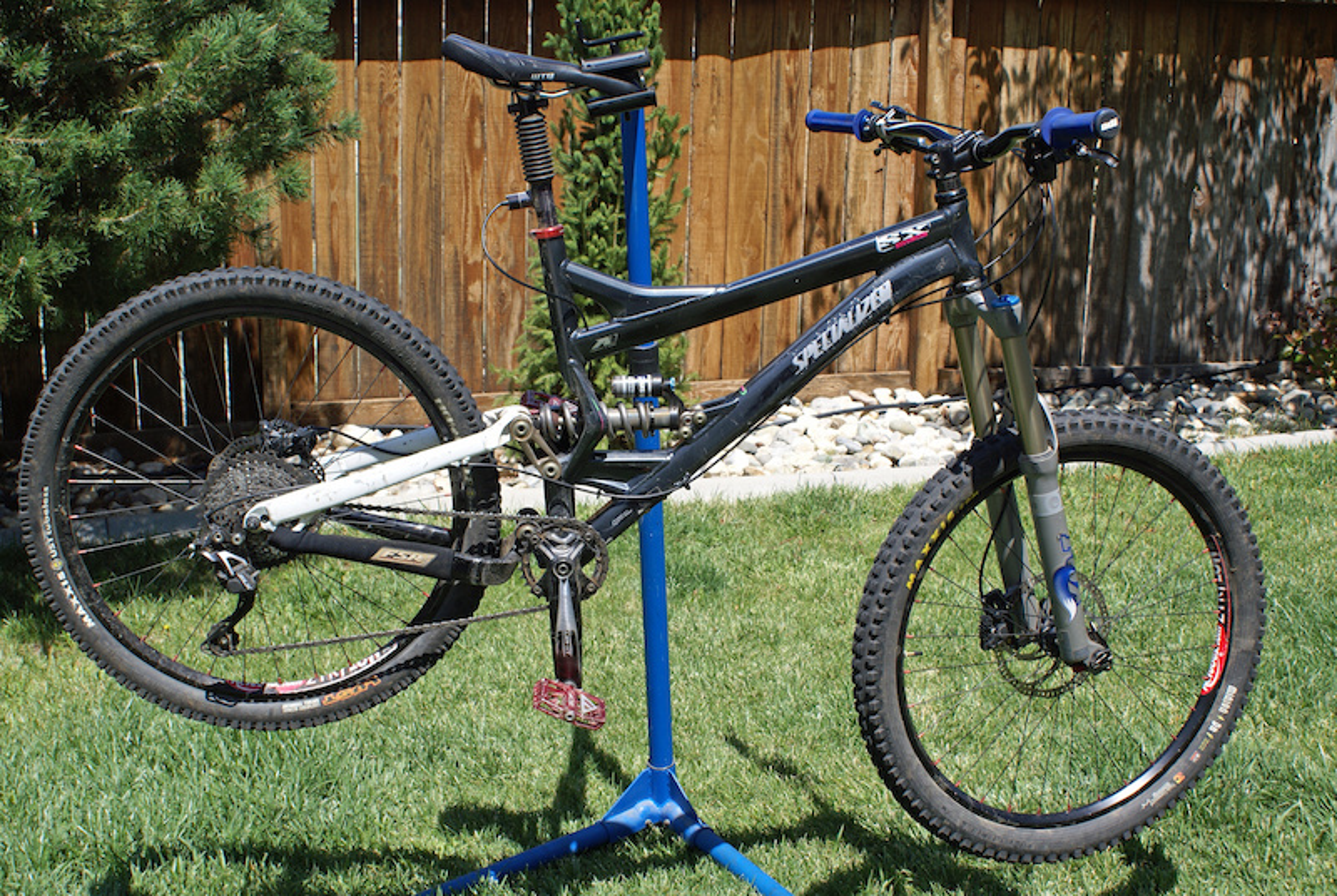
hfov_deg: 46.3
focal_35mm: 42
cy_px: 448
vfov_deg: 32.0
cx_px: 668
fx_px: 1562
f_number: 9
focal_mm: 28
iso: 100
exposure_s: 1/200
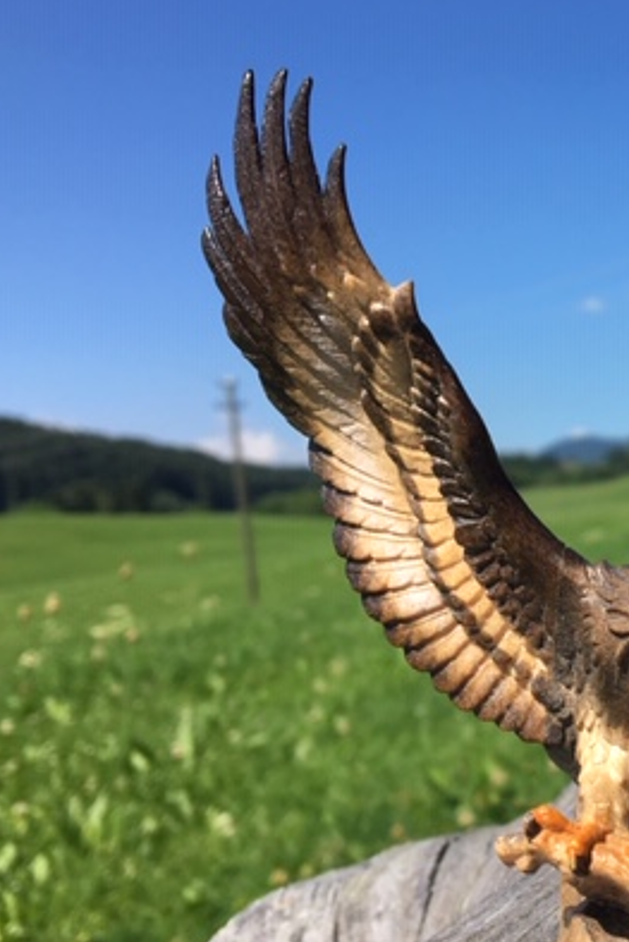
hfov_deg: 25.6
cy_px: 531
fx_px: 1283
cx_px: 686
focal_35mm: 49
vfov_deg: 40.3
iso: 25
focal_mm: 4.15
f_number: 2.2
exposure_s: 1/1261
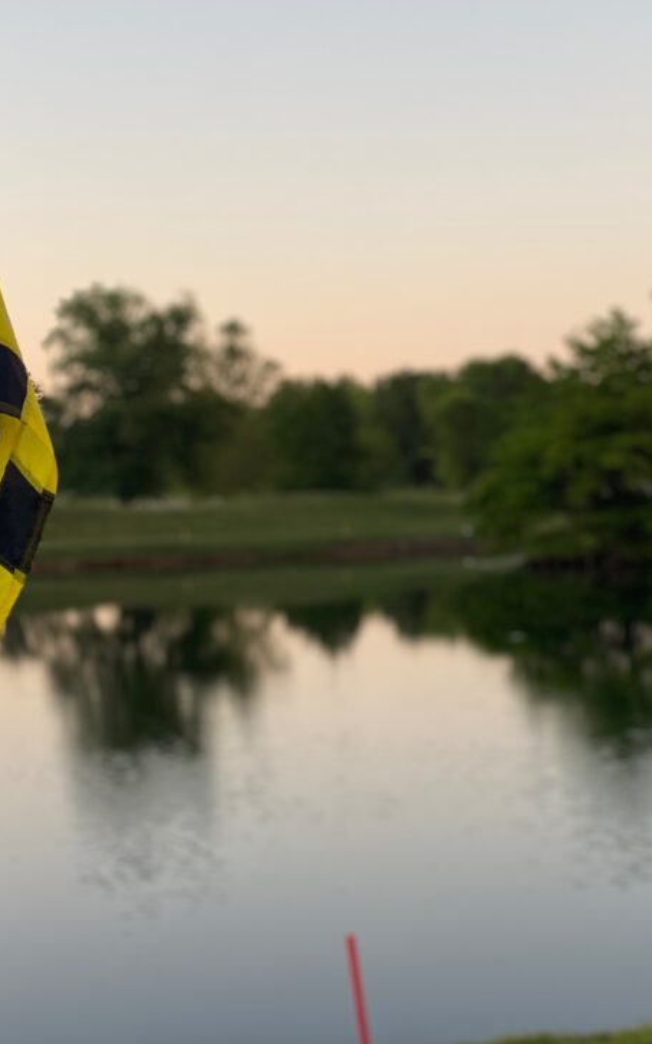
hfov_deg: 16.6
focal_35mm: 78
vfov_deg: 26.5
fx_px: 2219
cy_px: 493
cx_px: 482
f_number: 2
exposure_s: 1/122
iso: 50
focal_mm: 6
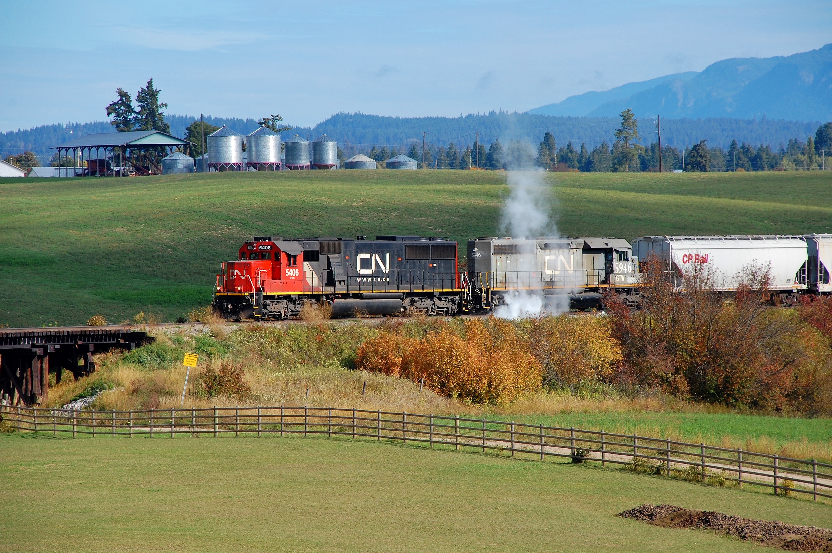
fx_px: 4329
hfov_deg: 11.0
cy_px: 276
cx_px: 416
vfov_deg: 7.3
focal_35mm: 188
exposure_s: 1/320
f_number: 9
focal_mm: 125
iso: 200
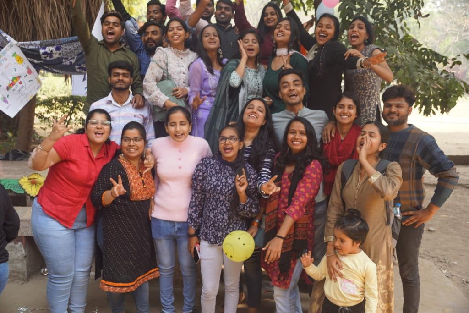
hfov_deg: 49.5
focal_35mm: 39
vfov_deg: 34.2
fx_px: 508
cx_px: 234
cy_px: 156
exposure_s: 1/160
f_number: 4
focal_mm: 26
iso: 160
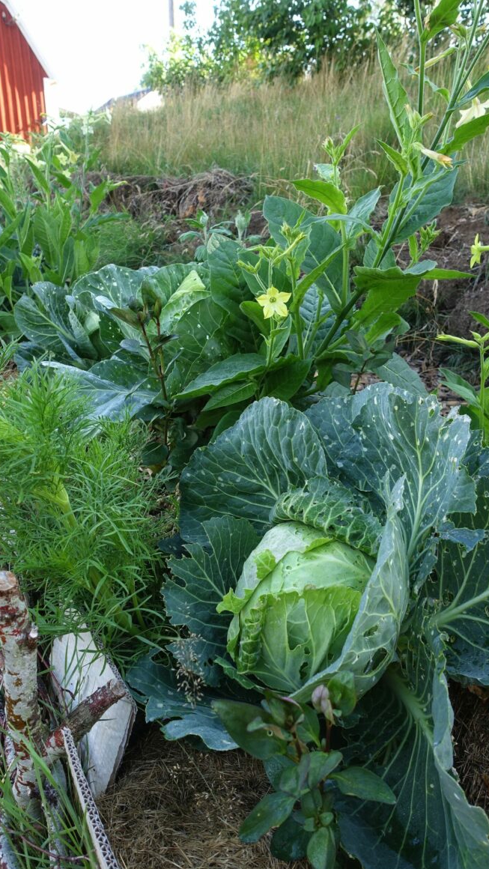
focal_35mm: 26
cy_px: 449
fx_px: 599
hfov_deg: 44.4
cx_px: 245
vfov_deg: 71.9
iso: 125
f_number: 3.5
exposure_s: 1/80
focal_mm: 8.8
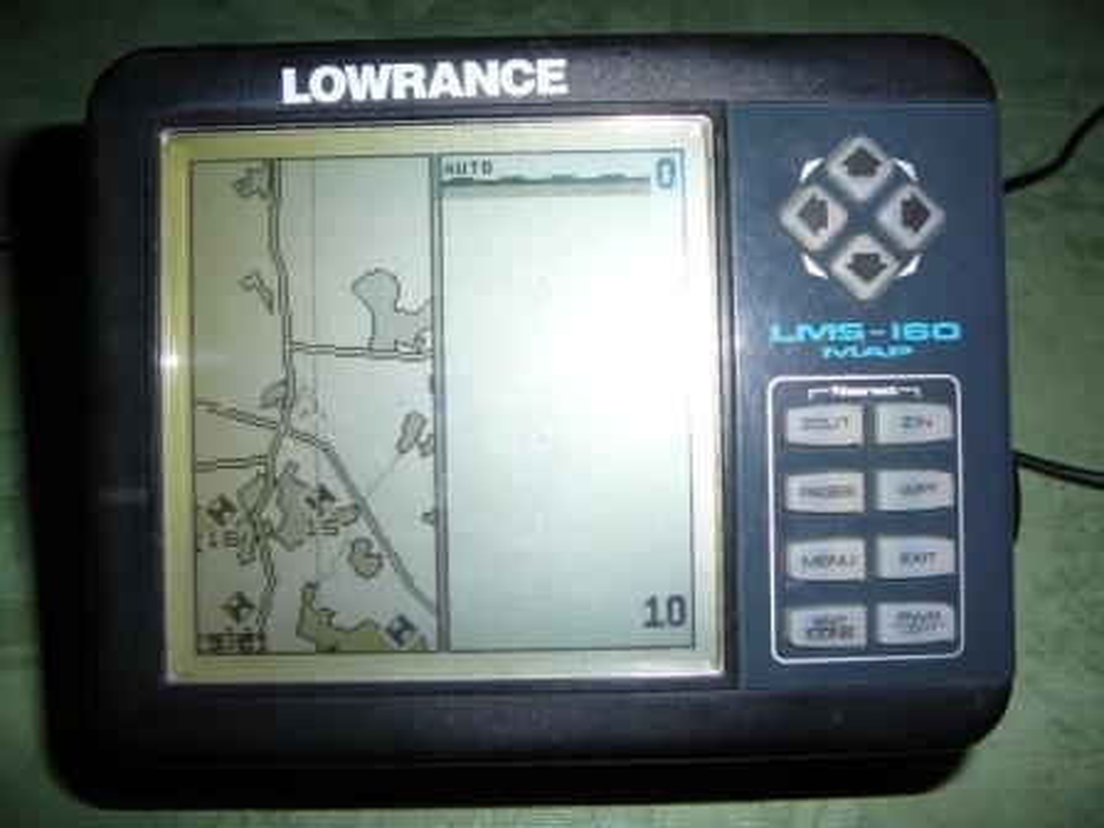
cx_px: 552
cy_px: 414
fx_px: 1116
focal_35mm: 35
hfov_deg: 52.6
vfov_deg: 40.7
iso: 100
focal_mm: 5.2
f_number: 2.8
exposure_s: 1/30
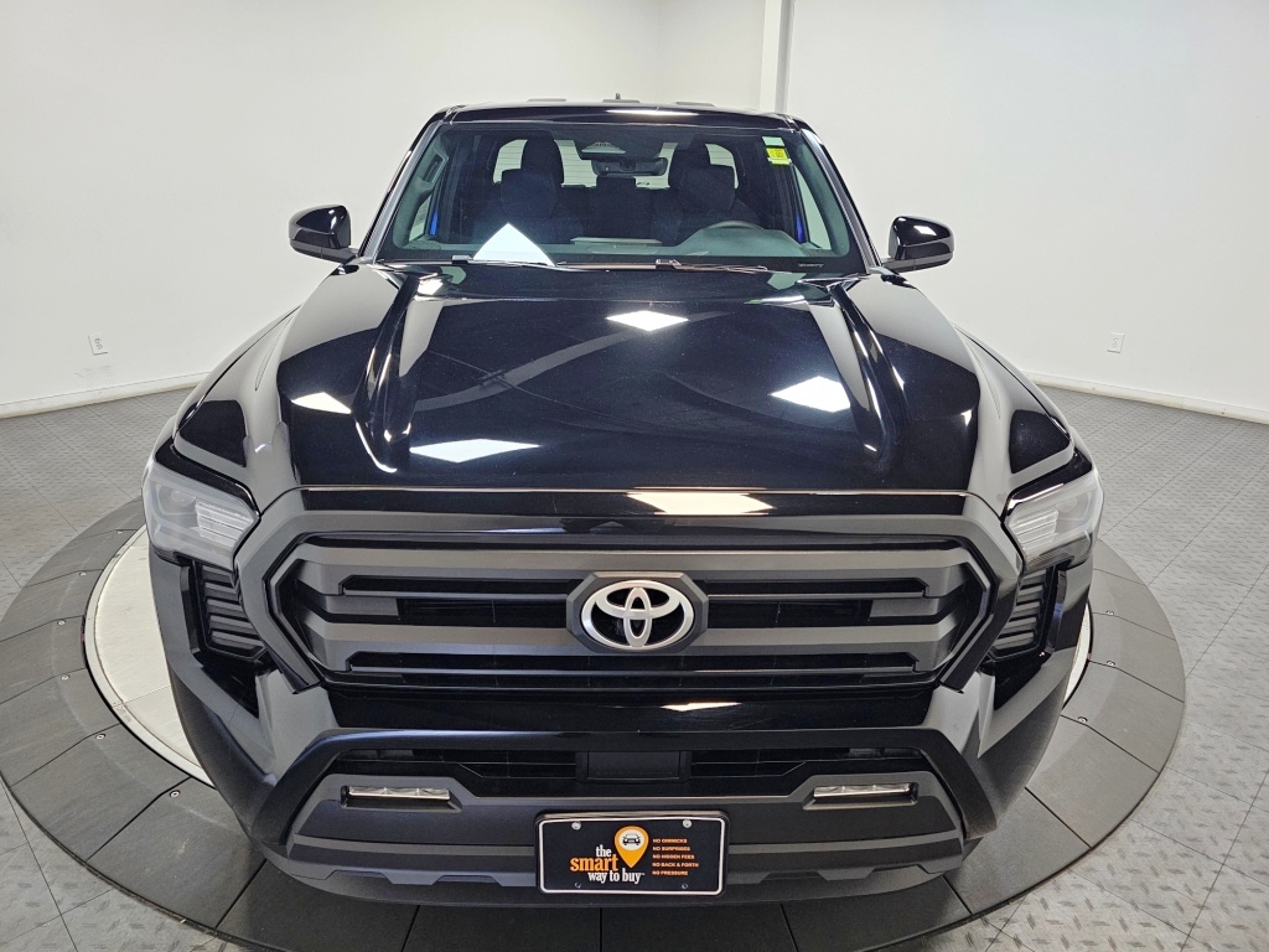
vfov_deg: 58.9
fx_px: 843
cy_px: 476
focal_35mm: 23
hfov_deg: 73.9
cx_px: 634
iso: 500
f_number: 1.7
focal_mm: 6.3
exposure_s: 1/60
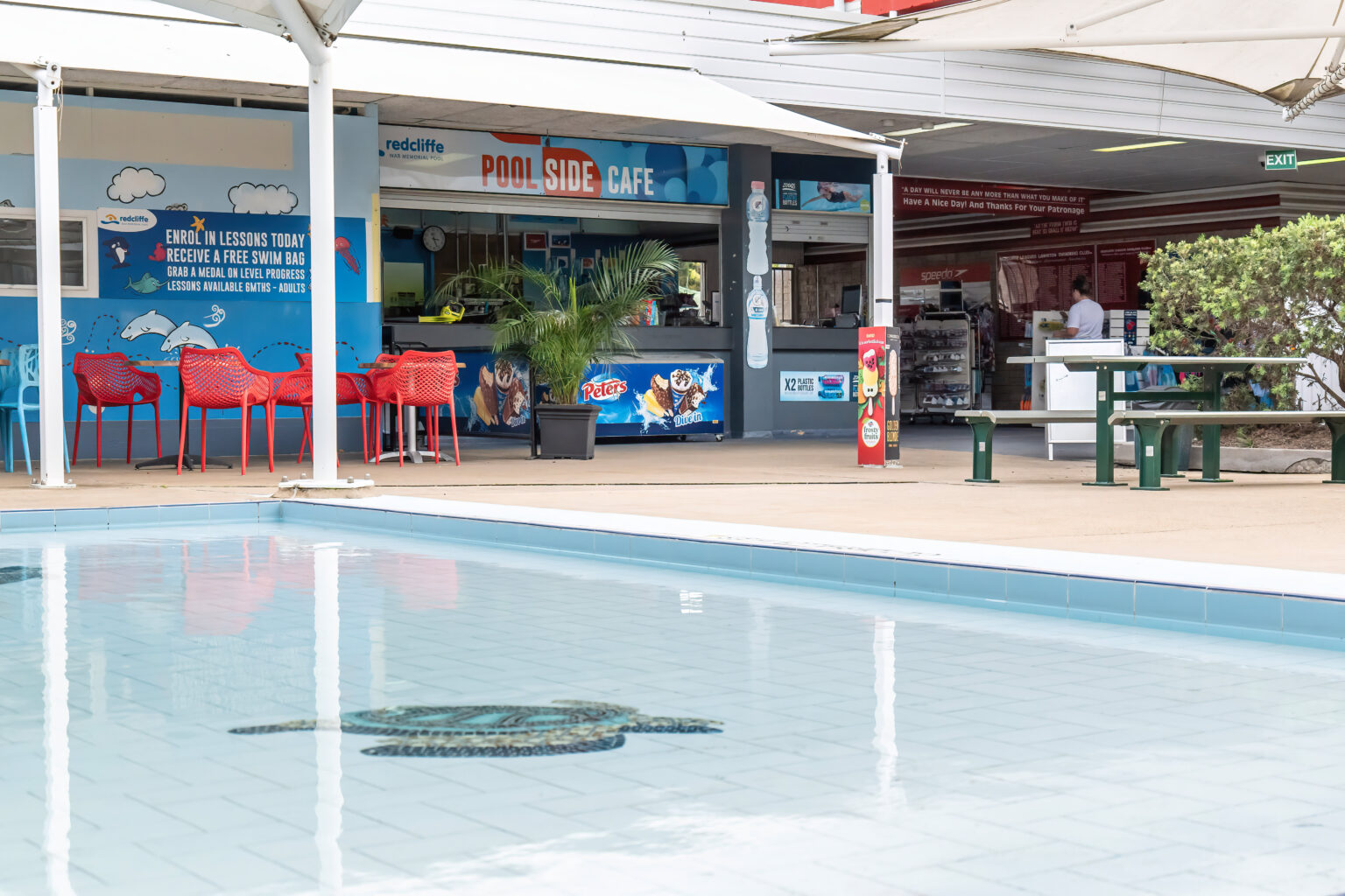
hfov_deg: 35.6
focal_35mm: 56
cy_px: 448
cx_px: 672
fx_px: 2092
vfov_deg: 24.2
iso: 1600
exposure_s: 1/3200
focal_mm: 56
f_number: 5.5
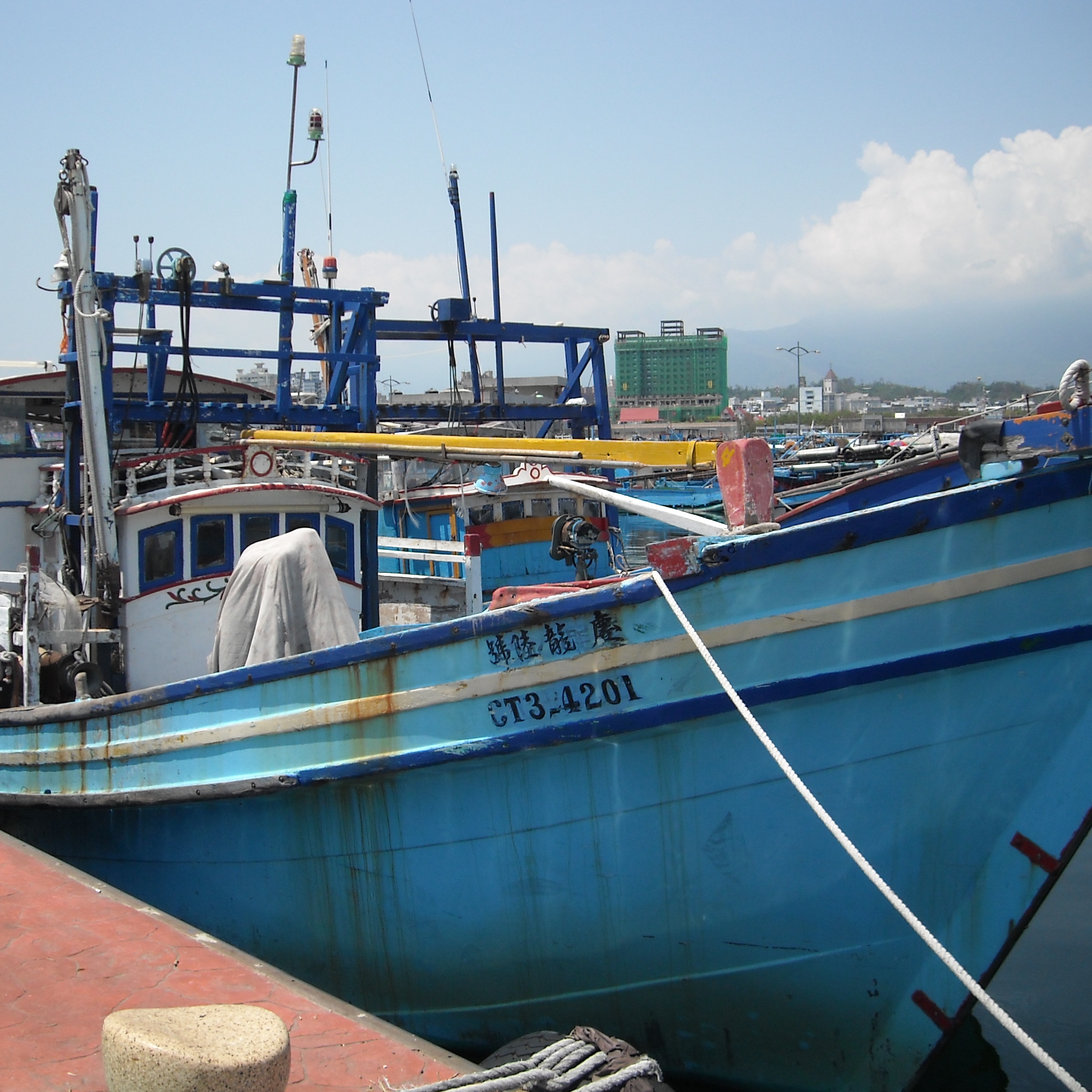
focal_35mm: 42
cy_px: 537
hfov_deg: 39.9
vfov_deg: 40.0
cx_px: 437
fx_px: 1499
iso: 64
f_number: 5.6
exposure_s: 1/323
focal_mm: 5.7
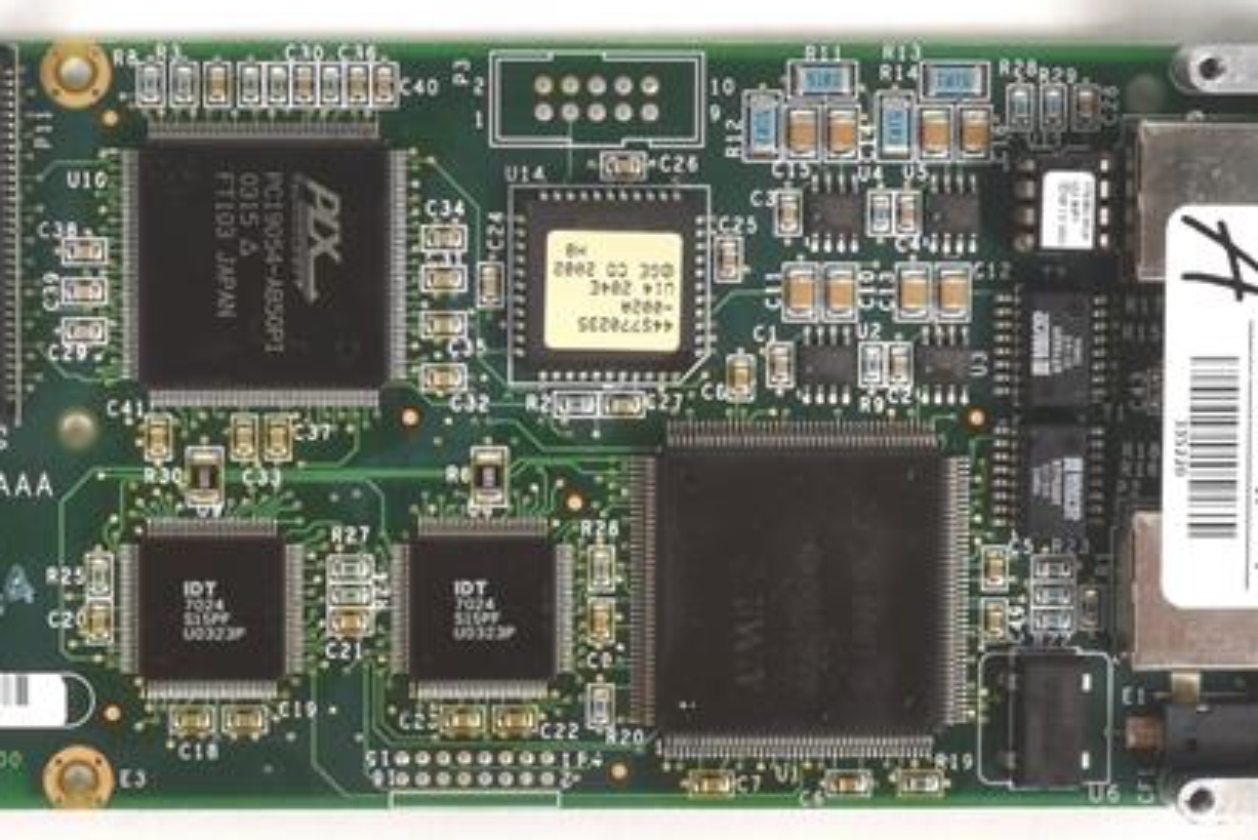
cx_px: 544
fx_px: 1538
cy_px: 431
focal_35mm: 44
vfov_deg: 30.5
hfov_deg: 44.4
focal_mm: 20
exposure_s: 1/200
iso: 250
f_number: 16
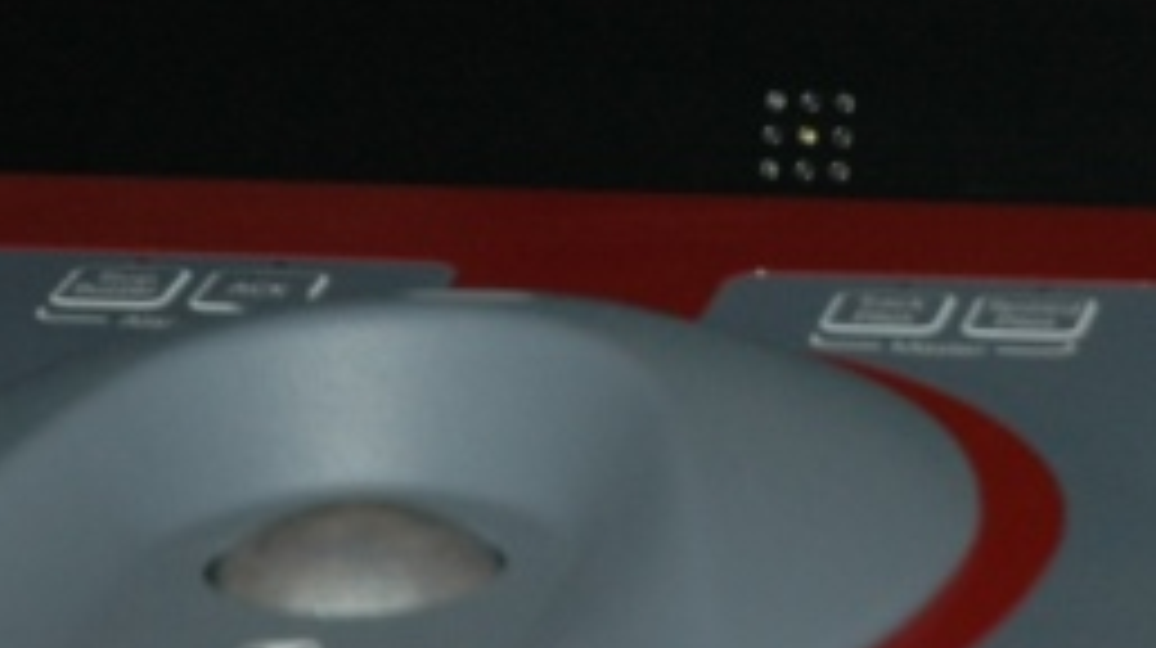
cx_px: 1286
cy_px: -484
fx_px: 8820
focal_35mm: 288
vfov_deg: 4.2
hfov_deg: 7.5
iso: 200
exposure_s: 1/60
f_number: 4.5
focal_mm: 46
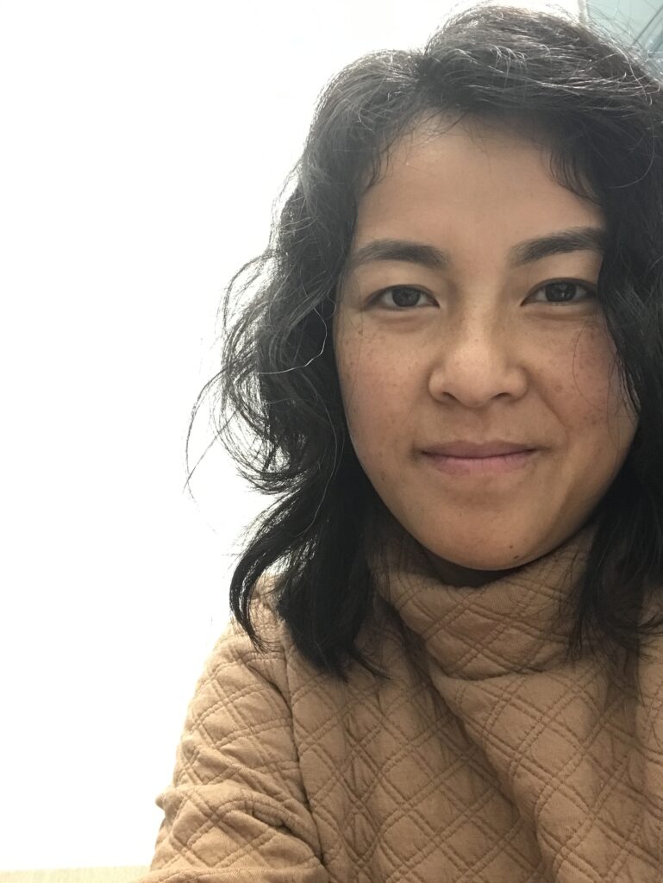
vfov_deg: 56.8
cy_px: 442
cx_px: 332
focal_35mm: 32
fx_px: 817
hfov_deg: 44.2
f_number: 2.2
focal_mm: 2.87
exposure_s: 1/30
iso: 125
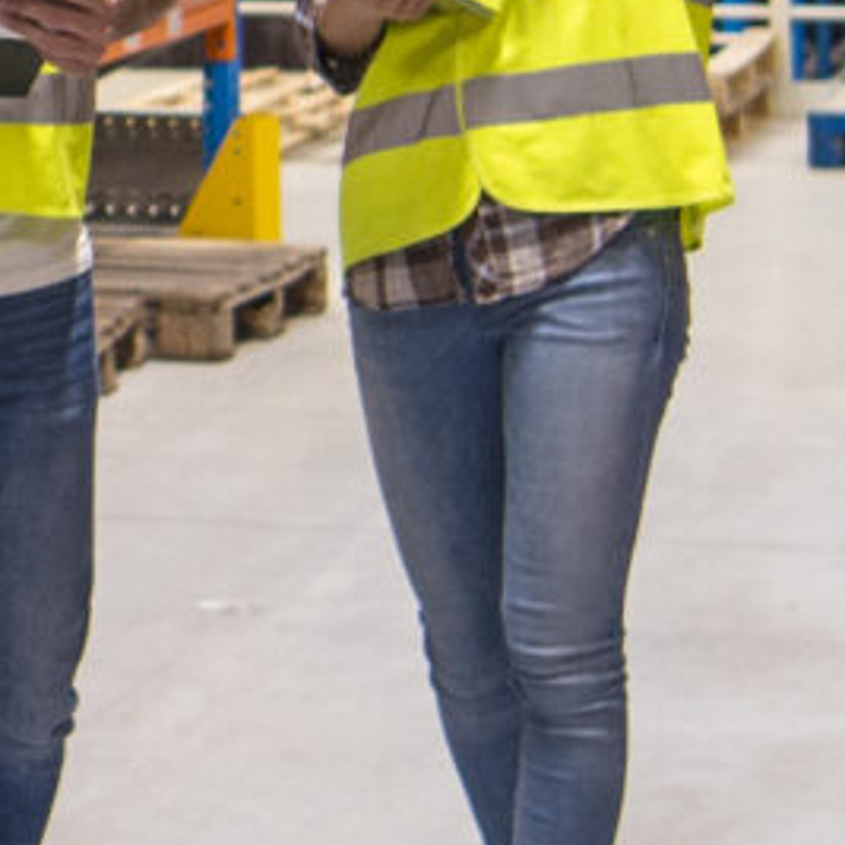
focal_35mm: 163
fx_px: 4502
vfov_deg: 10.5
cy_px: -179
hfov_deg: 10.2
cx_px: -557
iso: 500
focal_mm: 20
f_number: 2
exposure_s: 1/160
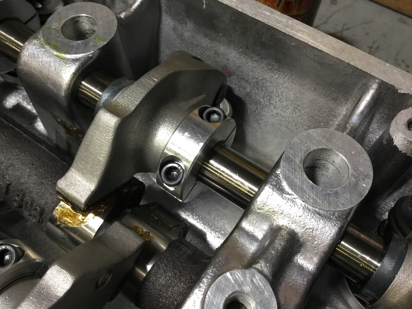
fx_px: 369
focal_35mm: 31
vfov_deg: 45.4
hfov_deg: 58.4
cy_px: 154
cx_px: 206
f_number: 2.4
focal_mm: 3.3
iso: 50
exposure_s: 1/30
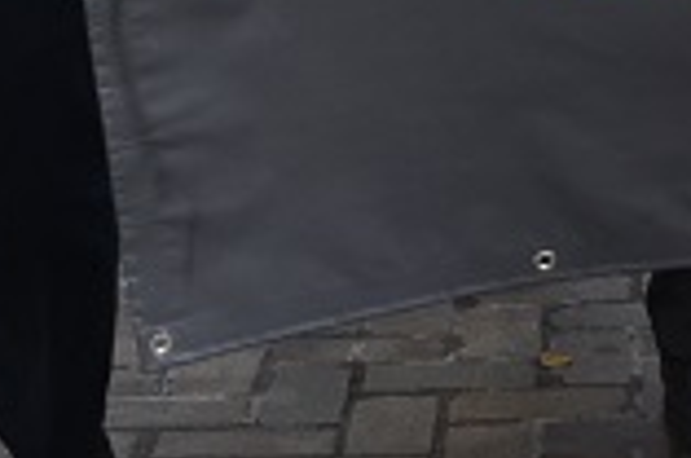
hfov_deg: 8.6
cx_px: 669
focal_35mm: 239
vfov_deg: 5.3
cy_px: -995
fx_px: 4582
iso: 200
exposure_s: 1/160
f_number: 6.3
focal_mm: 25
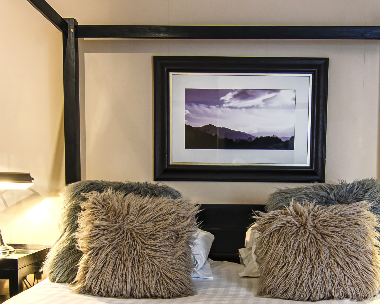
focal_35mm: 39
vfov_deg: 37.4
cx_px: 237
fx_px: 439
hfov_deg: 46.4
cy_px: 224
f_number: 6.3
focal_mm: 12
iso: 100
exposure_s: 1/1.25
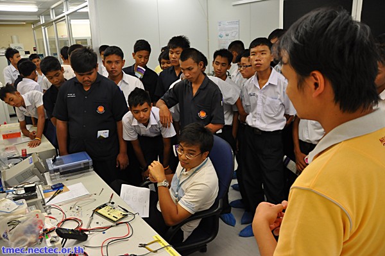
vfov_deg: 47.9
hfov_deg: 67.4
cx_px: 192
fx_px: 289
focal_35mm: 27
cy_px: 128
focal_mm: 18
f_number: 3.5
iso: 1000
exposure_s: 1/125
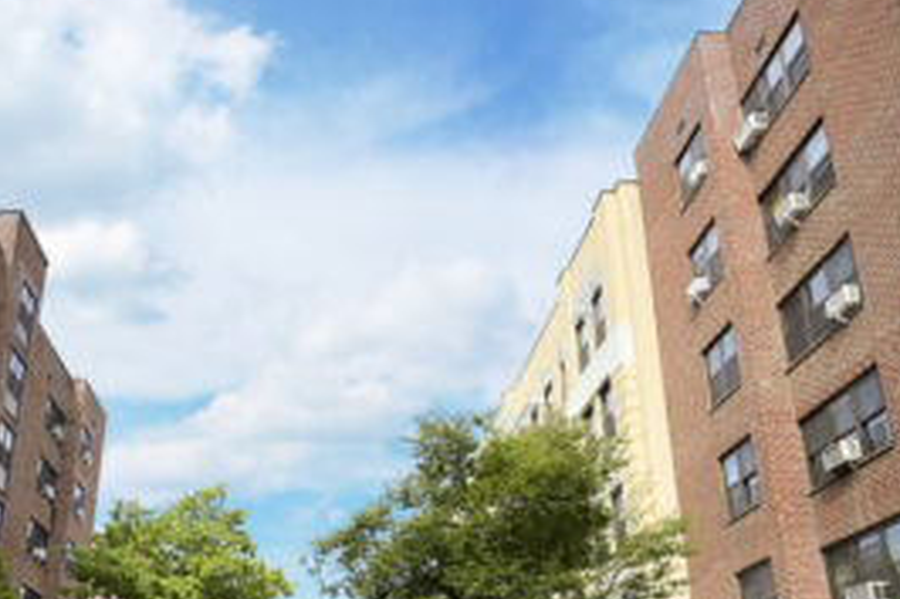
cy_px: 572
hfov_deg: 63.6
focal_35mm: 28
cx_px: 291
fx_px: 700
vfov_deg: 41.5
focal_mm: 14
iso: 400
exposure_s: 1/4000
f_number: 4
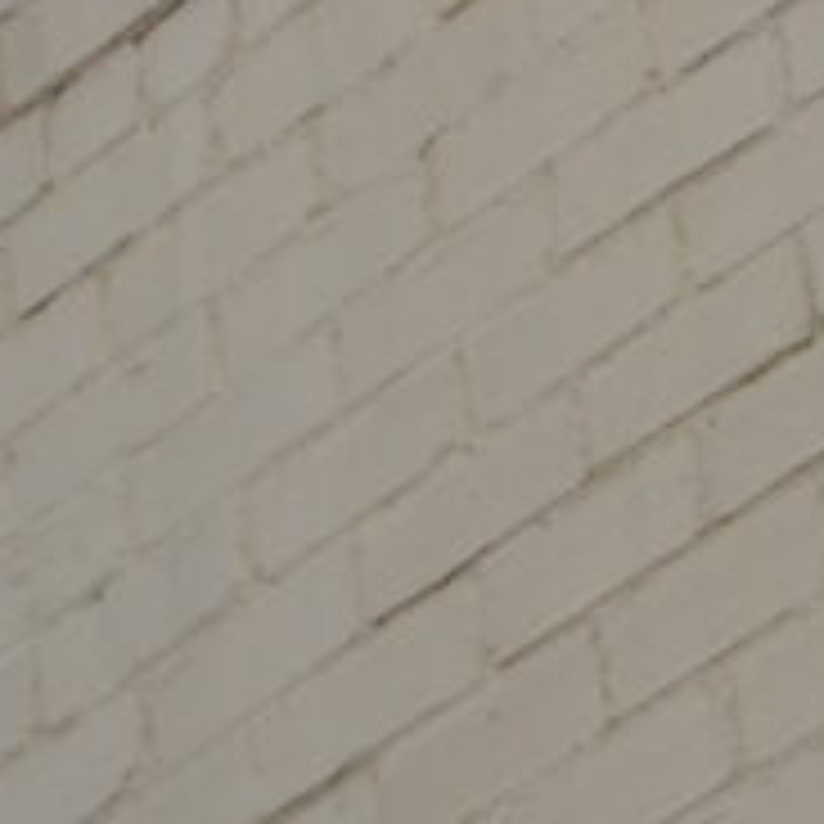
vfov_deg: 4.7
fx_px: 9803
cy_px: -1353
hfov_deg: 4.7
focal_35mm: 364
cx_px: 1891
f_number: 6.3
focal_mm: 34
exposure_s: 1/160
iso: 200
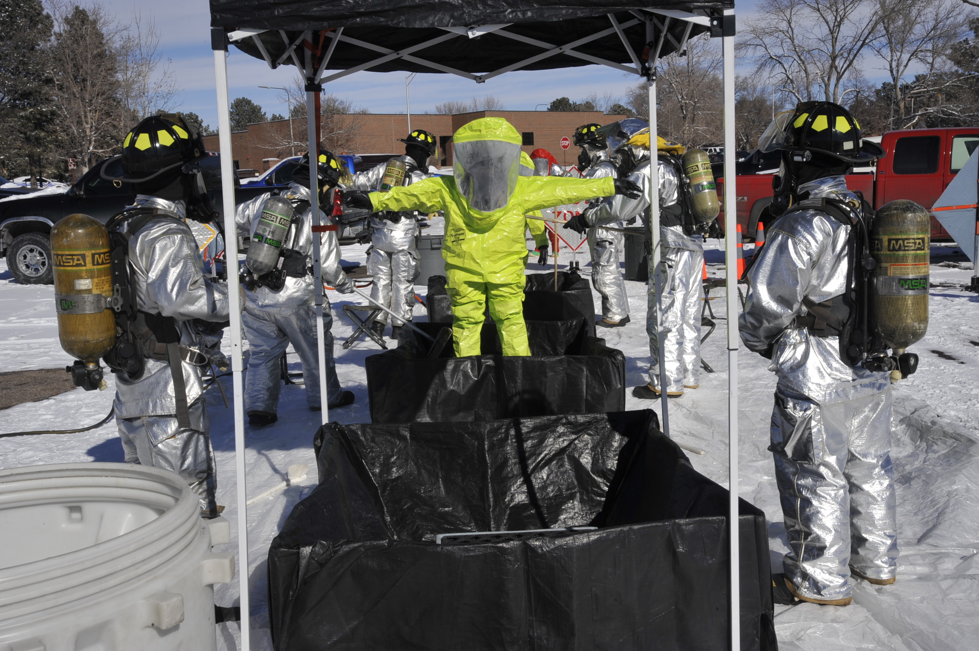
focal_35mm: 38
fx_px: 1033
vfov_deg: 35.0
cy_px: 326
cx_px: 490
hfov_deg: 50.7
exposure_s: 1/250
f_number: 20
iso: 250
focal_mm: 38
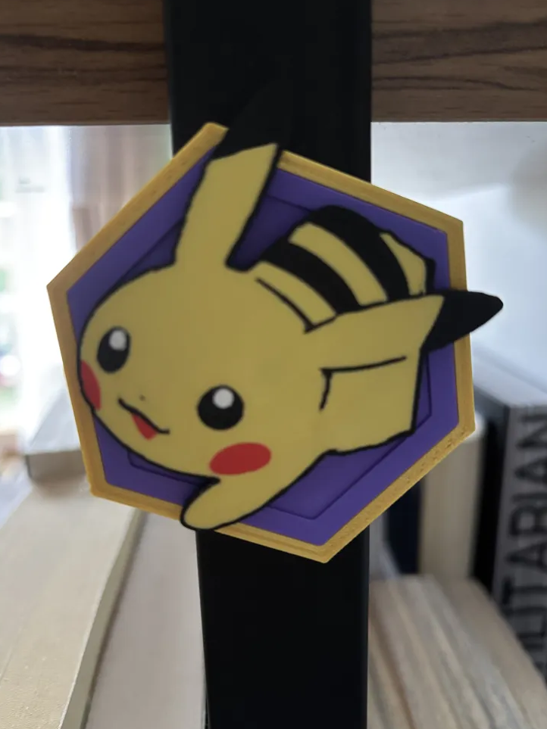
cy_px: 373
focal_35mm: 27
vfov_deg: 65.3
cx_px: 274
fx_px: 569
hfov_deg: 51.3
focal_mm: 5.96
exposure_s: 1/31
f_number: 1.6
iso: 640
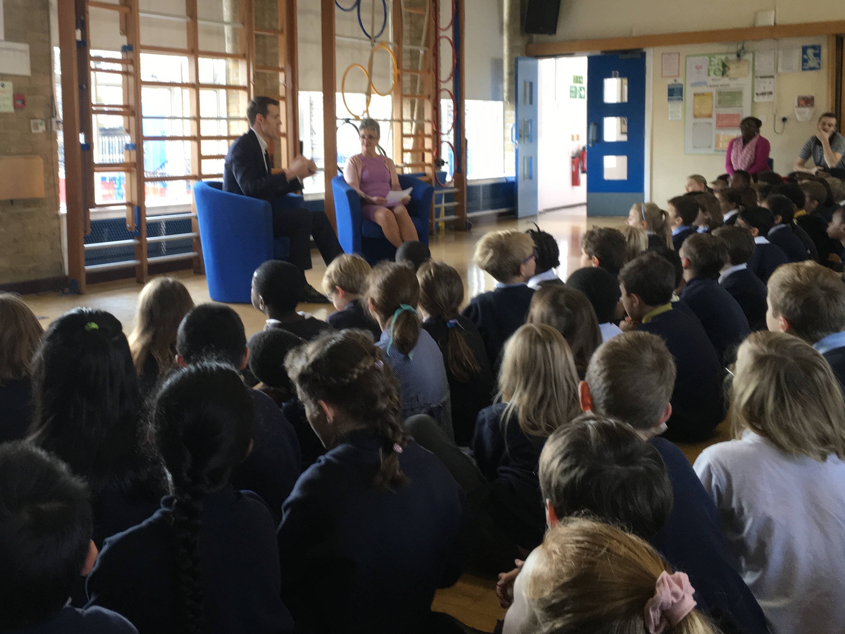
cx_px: 334
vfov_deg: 34.1
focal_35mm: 42
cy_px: 232
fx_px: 1025
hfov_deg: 44.5
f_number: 2.2
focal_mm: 4.15
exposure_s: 1/33
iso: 64
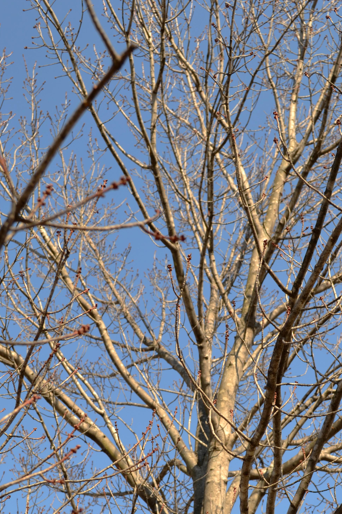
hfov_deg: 21.8
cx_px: 223
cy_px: 396
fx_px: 884
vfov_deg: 31.7
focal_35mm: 62
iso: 100
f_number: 7.1
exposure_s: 1/200
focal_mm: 26
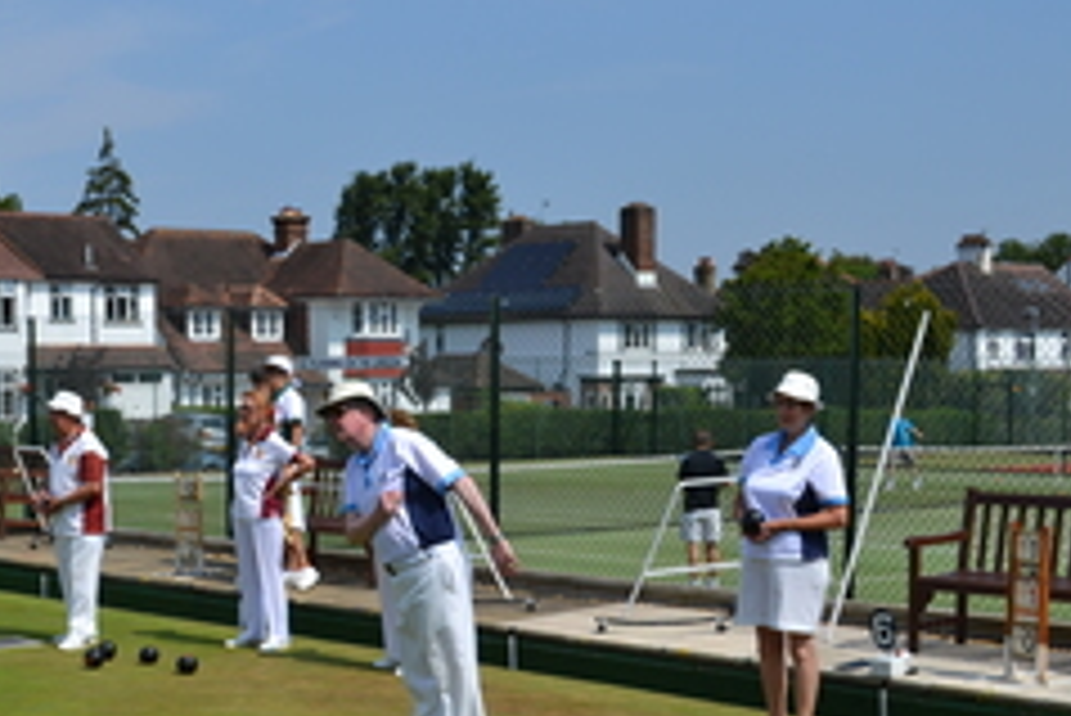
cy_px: 502
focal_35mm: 62
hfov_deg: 31.5
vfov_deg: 21.8
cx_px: 216
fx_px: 1846
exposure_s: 1/320
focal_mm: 24
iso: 100
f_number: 9
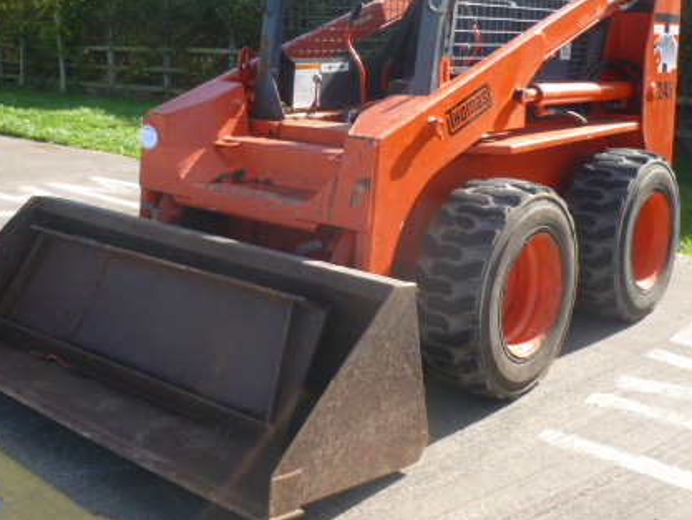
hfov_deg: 43.8
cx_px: 348
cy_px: 155
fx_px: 860
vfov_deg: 33.2
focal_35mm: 43
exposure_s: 1/320
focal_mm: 5
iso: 100
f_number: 3.3
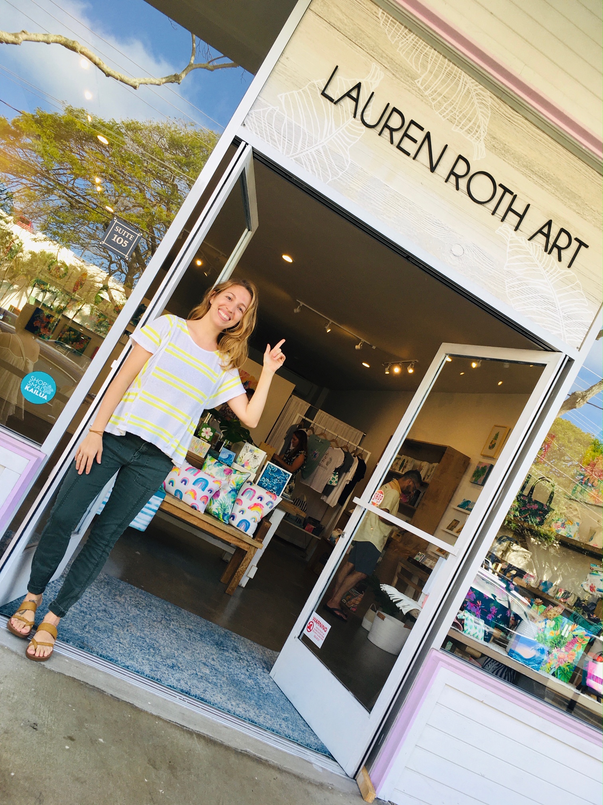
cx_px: 302
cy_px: 402
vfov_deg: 61.7
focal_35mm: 29
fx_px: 674
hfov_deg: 48.2
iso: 25
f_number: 2.2
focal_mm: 4.15
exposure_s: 1/120
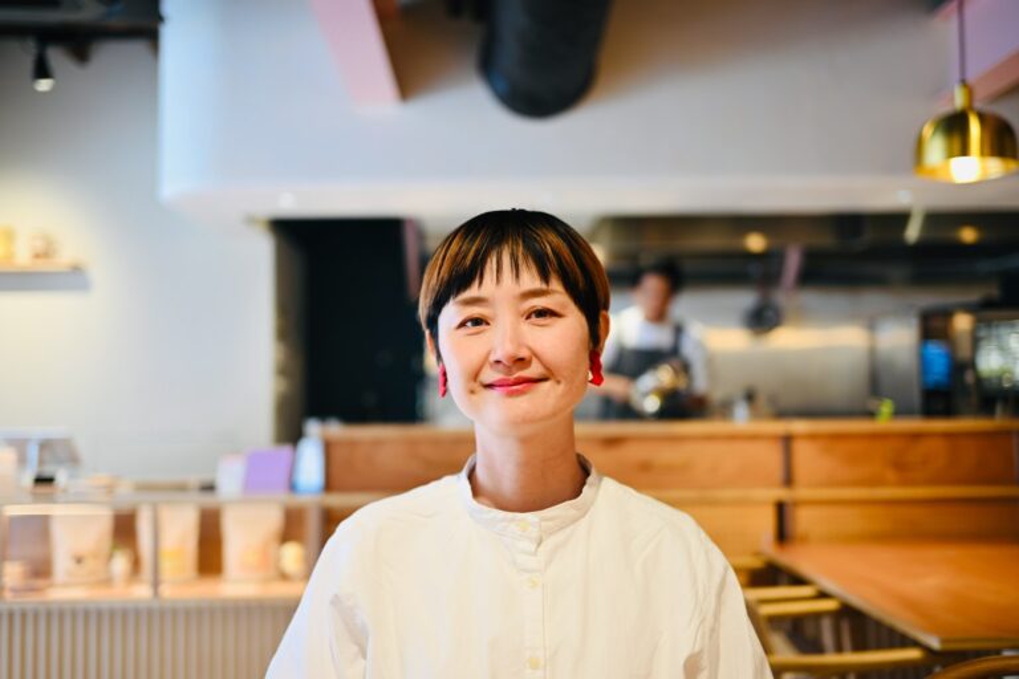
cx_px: 510
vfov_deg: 33.4
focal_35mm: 40
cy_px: 340
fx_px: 1132
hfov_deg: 48.5
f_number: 2
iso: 160
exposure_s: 1/100
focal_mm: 40
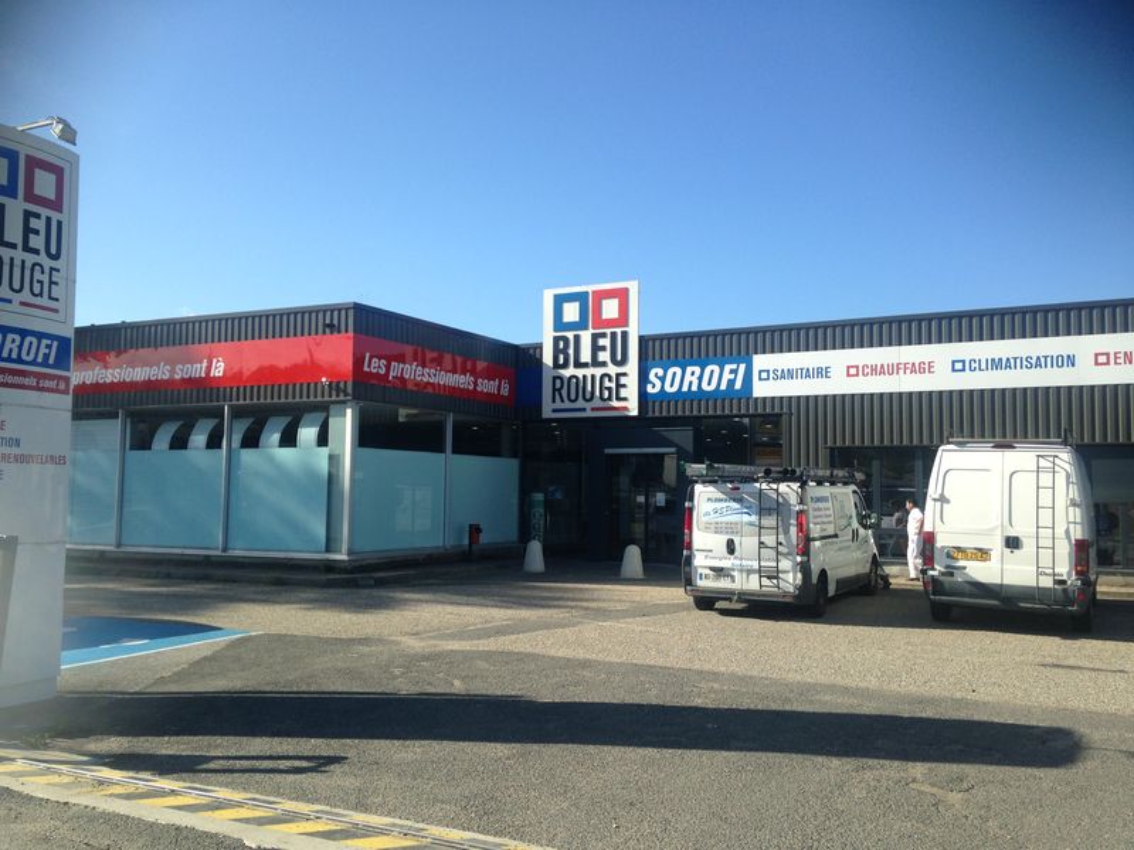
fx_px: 1081
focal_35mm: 33
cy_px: 425
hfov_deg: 55.4
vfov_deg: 42.9
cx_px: 567
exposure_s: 1/1063
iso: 50
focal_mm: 4.12
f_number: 2.4
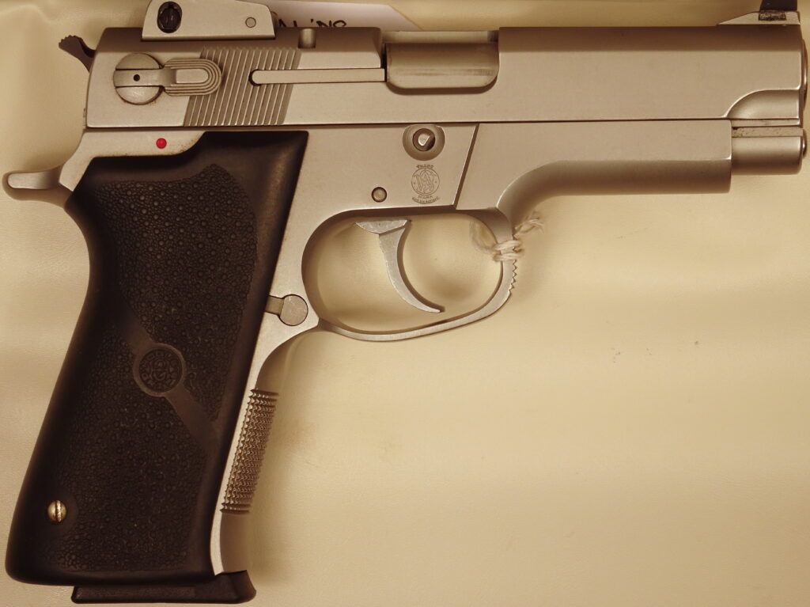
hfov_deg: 19.3
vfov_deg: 14.5
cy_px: 304
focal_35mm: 102
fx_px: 2386
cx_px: 405
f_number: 5
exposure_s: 1/640
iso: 80
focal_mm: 17.49
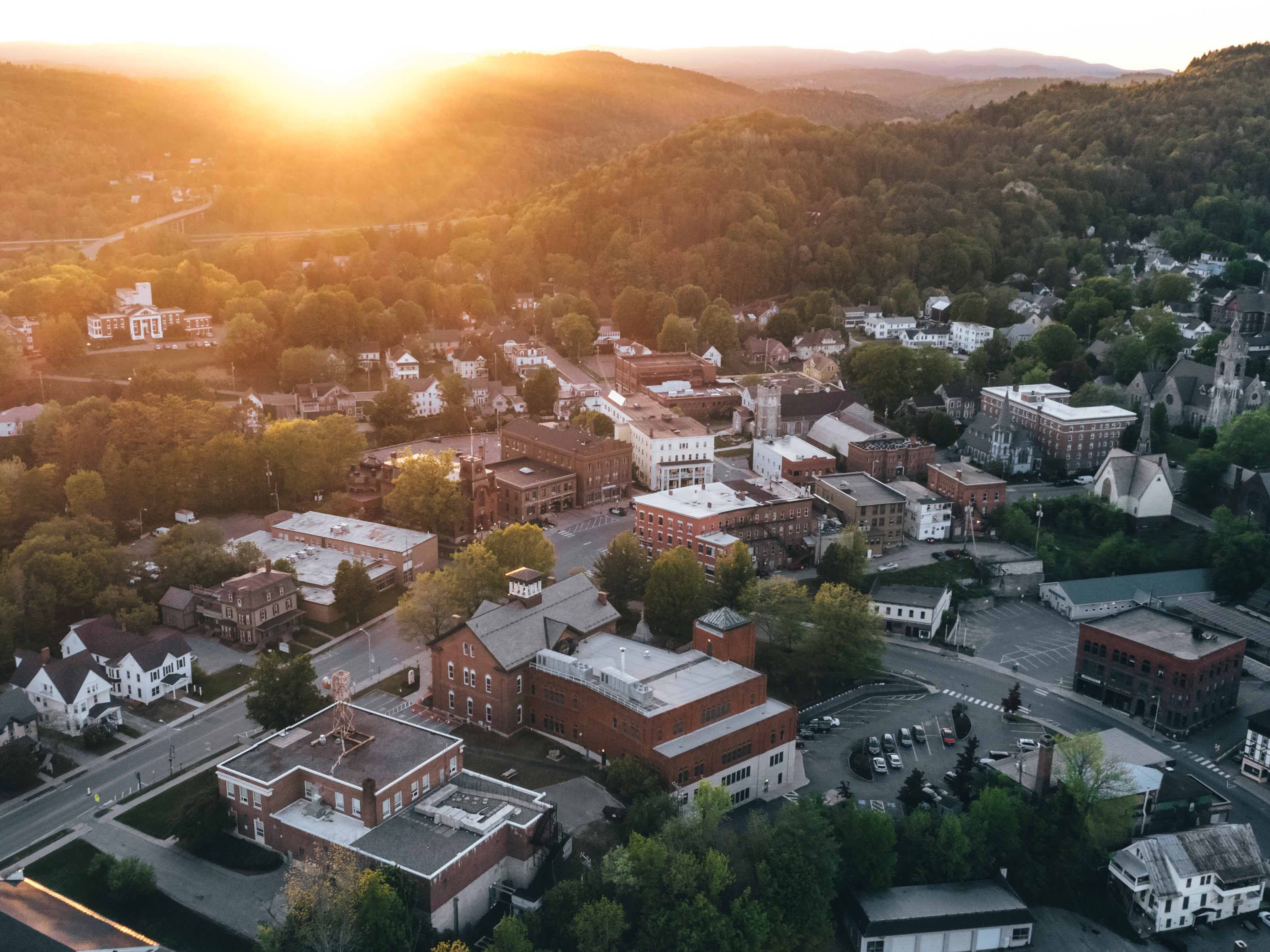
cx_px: 559
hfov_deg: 51.2
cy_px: 505
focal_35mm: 36
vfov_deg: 39.6
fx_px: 1321
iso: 100
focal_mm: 8.38
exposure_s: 1/350
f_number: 2.8
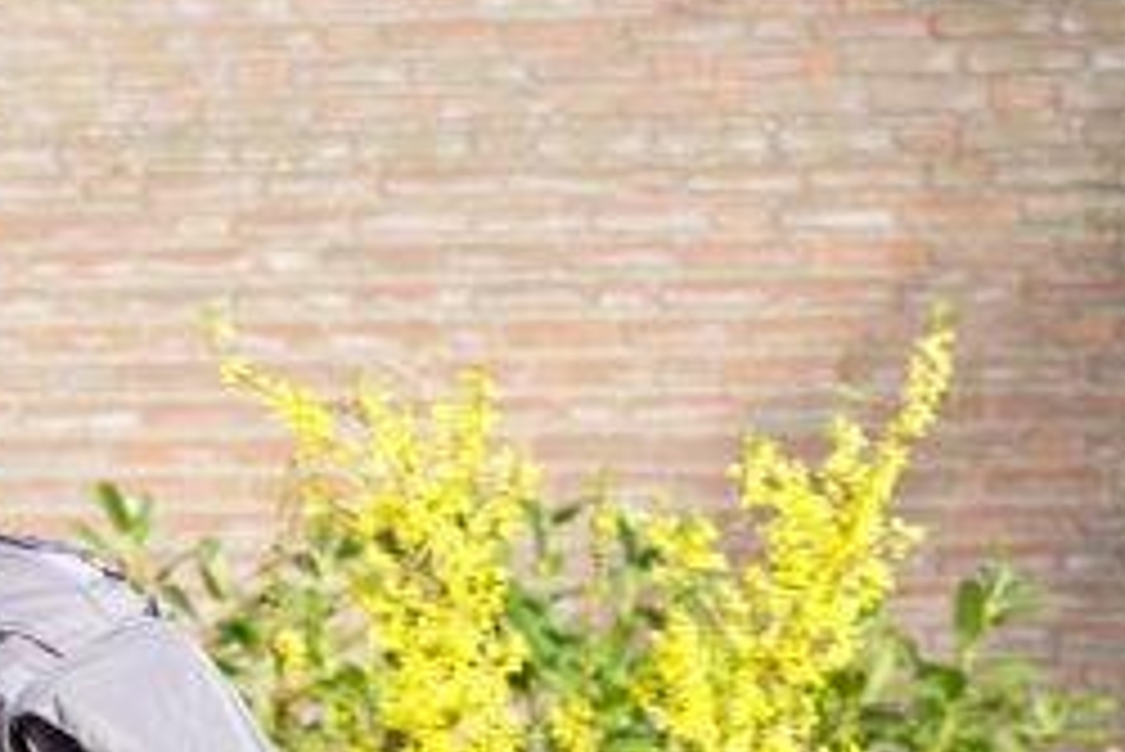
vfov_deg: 3.2
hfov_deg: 4.8
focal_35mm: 430
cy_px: 1502
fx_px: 13445
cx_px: -428
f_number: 5
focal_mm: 105
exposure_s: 1/200
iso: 100
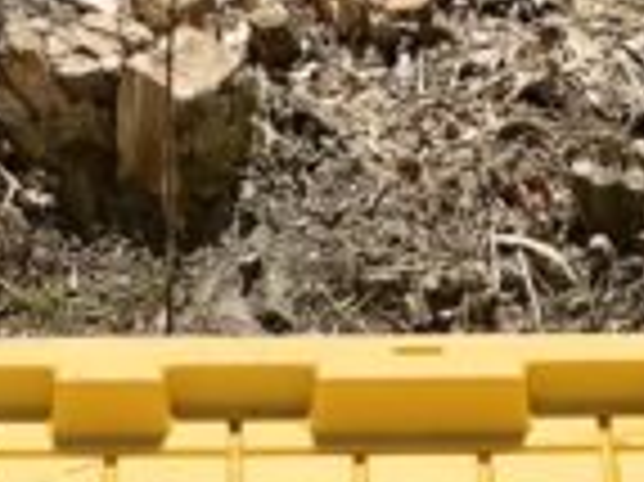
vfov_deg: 6.9
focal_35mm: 197
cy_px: 1333
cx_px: 315
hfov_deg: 10.1
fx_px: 3662
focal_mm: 4.25
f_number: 1.8
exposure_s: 1/3289
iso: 25
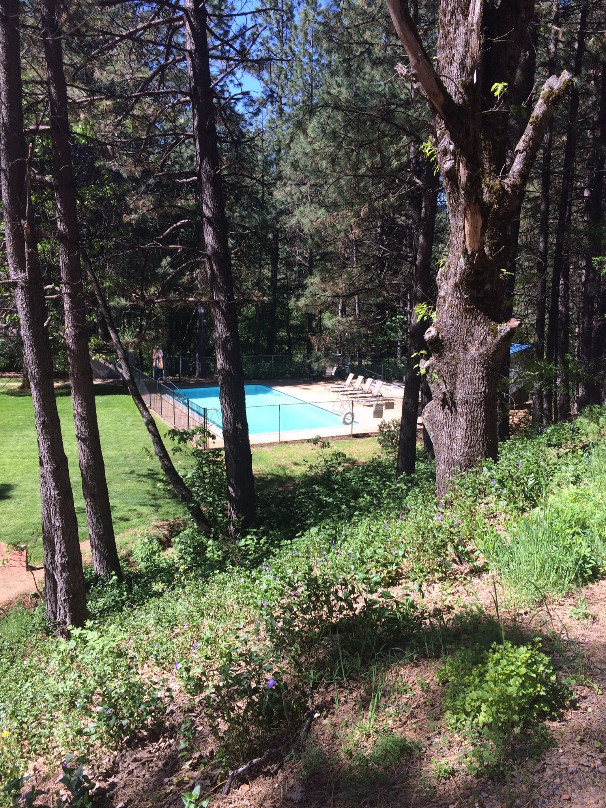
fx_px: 677
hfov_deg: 48.2
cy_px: 404
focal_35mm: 29
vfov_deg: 61.7
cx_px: 303
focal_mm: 4.15
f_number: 2.2
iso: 32
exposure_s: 1/746
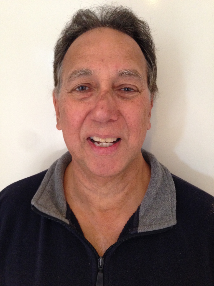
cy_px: 143
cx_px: 107
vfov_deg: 55.4
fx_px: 272
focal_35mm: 33
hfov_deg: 42.9
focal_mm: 4.12
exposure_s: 1/20
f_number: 2.4
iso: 320
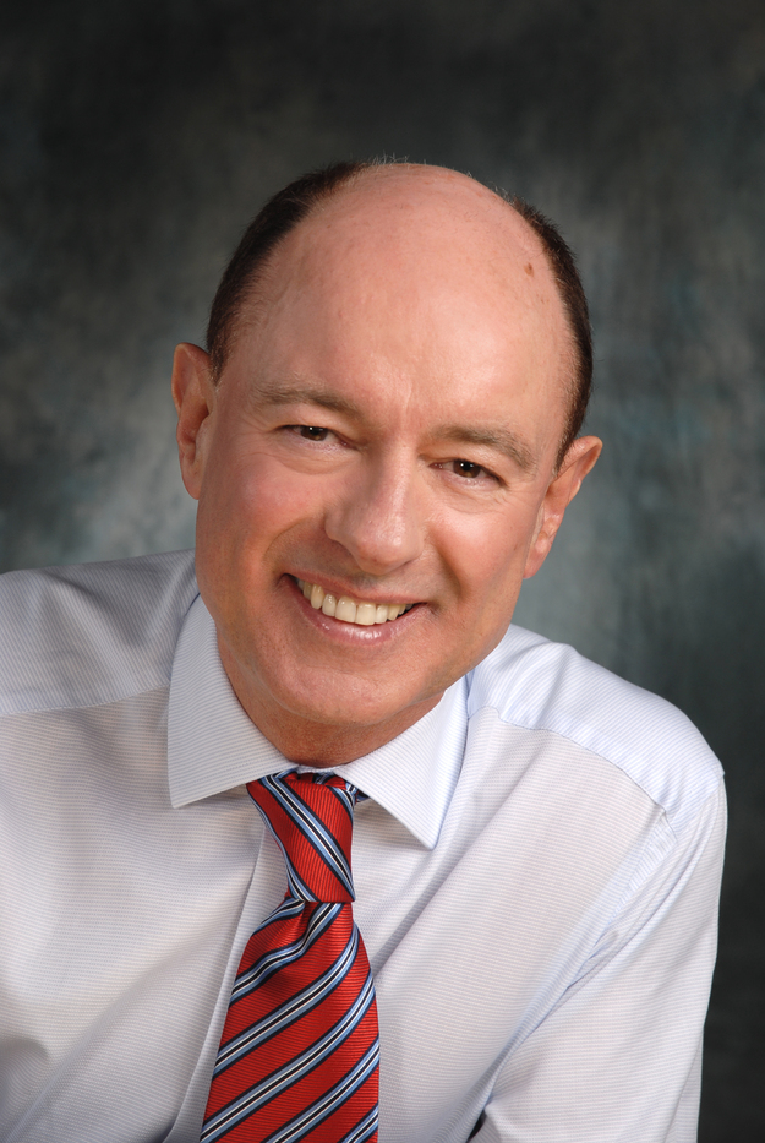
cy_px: 572
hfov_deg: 13.1
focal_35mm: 105
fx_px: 3336
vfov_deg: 19.4
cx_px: 382
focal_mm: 70
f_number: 7.1
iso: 100
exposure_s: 1/30
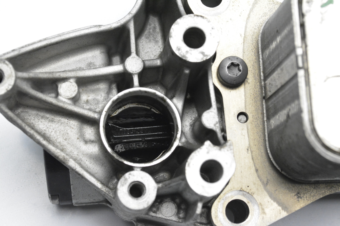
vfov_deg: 17.5
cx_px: 170
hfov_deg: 26.0
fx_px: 736
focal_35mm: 78
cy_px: 113
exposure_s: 1/320
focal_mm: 52
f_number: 9
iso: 6400
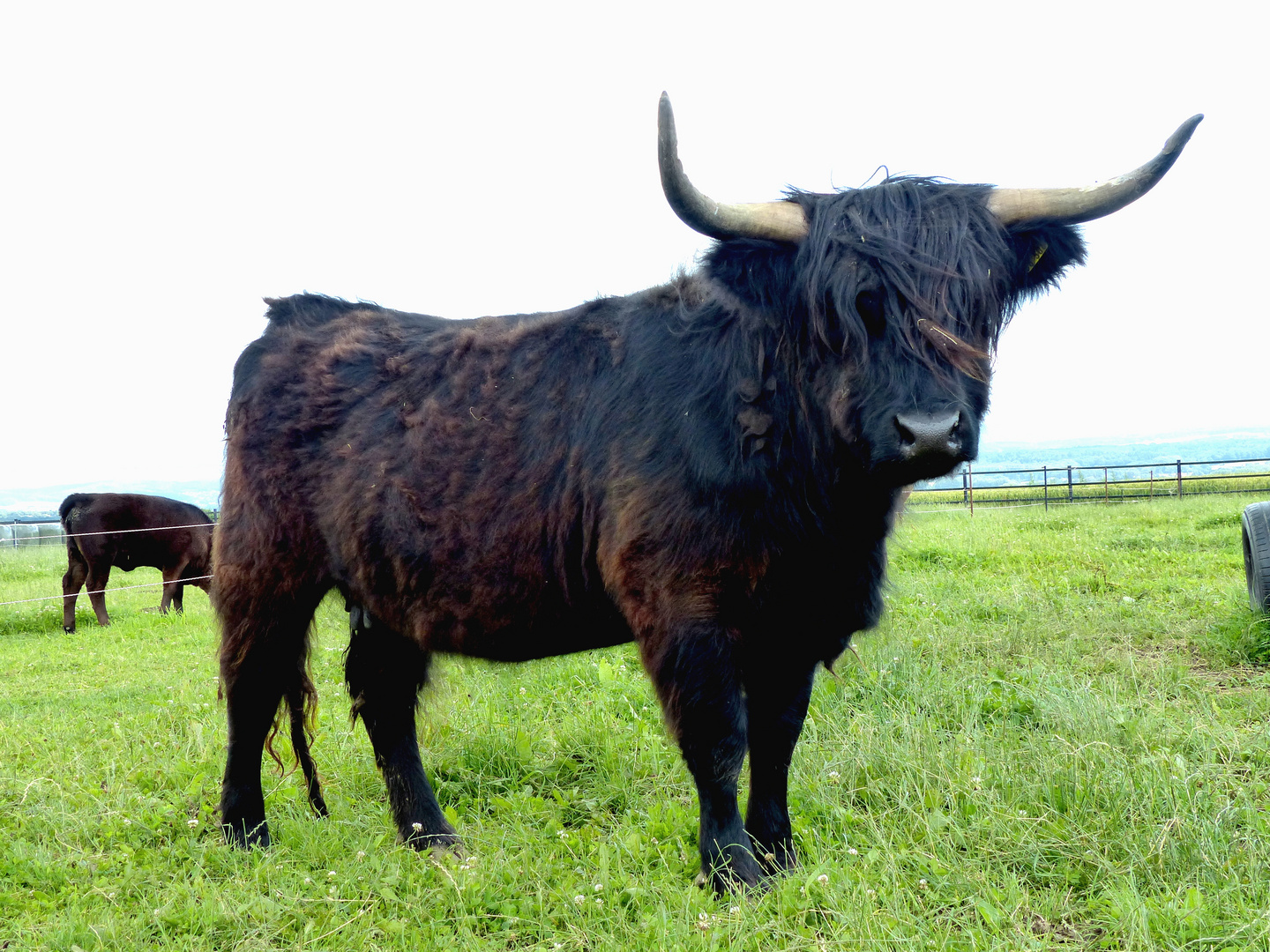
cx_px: 635
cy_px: 476
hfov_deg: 37.5
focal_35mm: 51
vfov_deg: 28.6
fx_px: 1871
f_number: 4
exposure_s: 1/320
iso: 160
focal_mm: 8.7
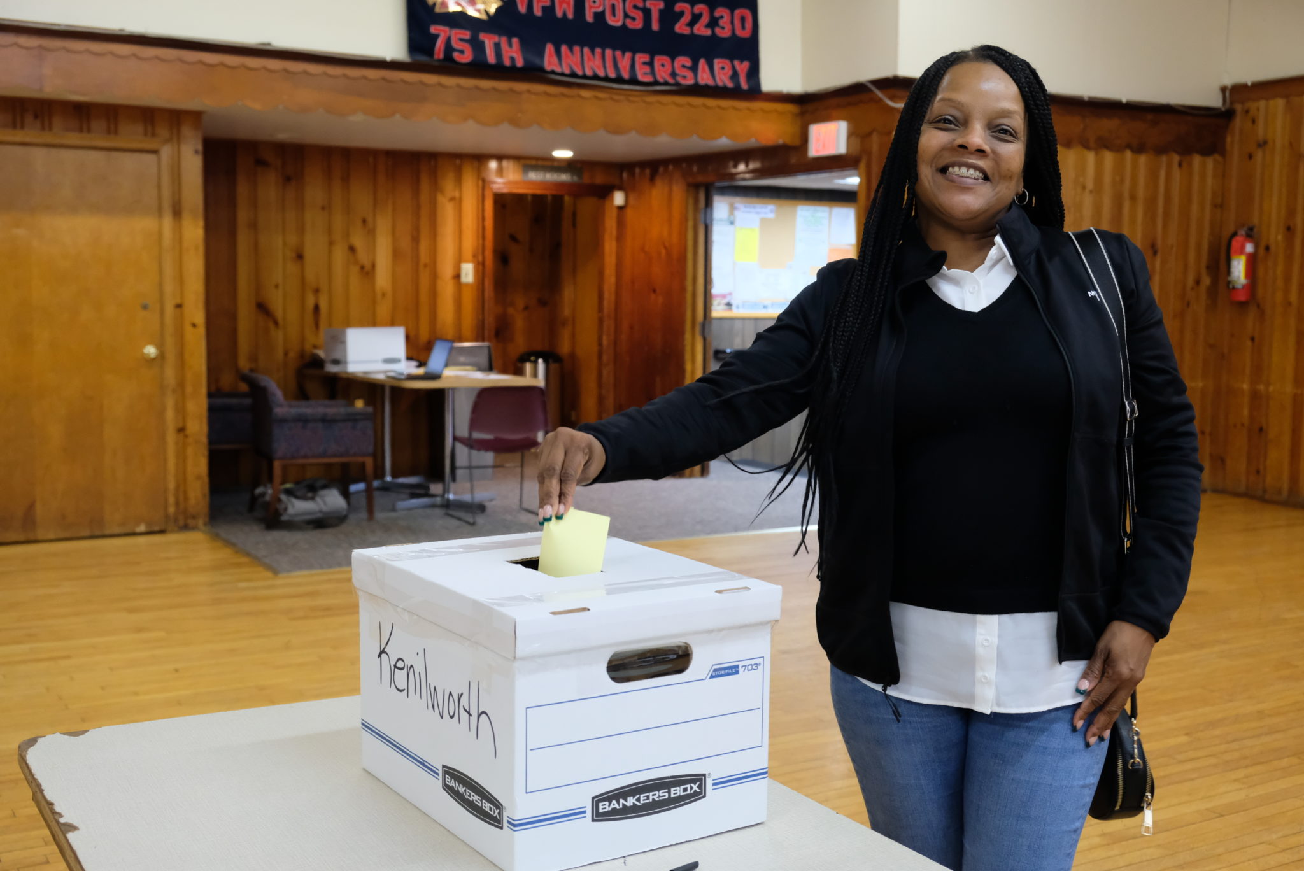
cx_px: 652
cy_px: 436
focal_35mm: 40
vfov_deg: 33.4
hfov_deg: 48.4
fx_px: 1450
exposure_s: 1/45
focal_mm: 26.5
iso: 3200
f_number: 4
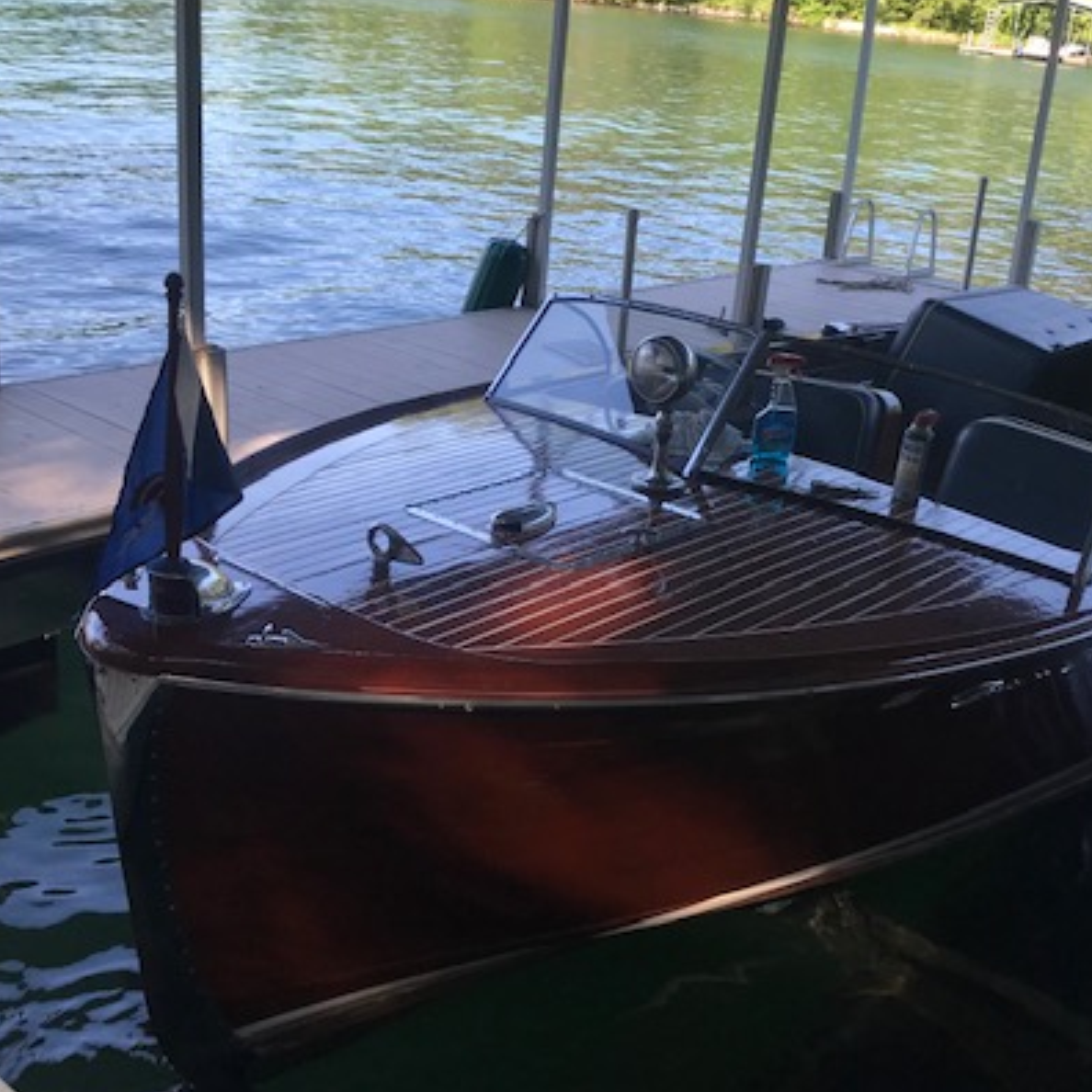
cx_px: 593
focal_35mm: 40
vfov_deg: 41.8
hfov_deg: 41.8
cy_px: 474
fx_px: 1428
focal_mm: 3.99
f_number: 1.8
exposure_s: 1/411
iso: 20
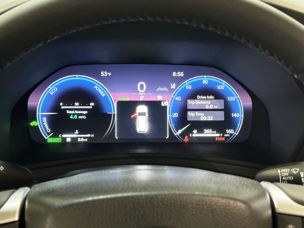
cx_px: 152
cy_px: 114
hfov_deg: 39.7
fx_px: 422
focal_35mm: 48
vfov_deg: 30.3
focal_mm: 6.86
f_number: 1.78
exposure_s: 1/30
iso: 500
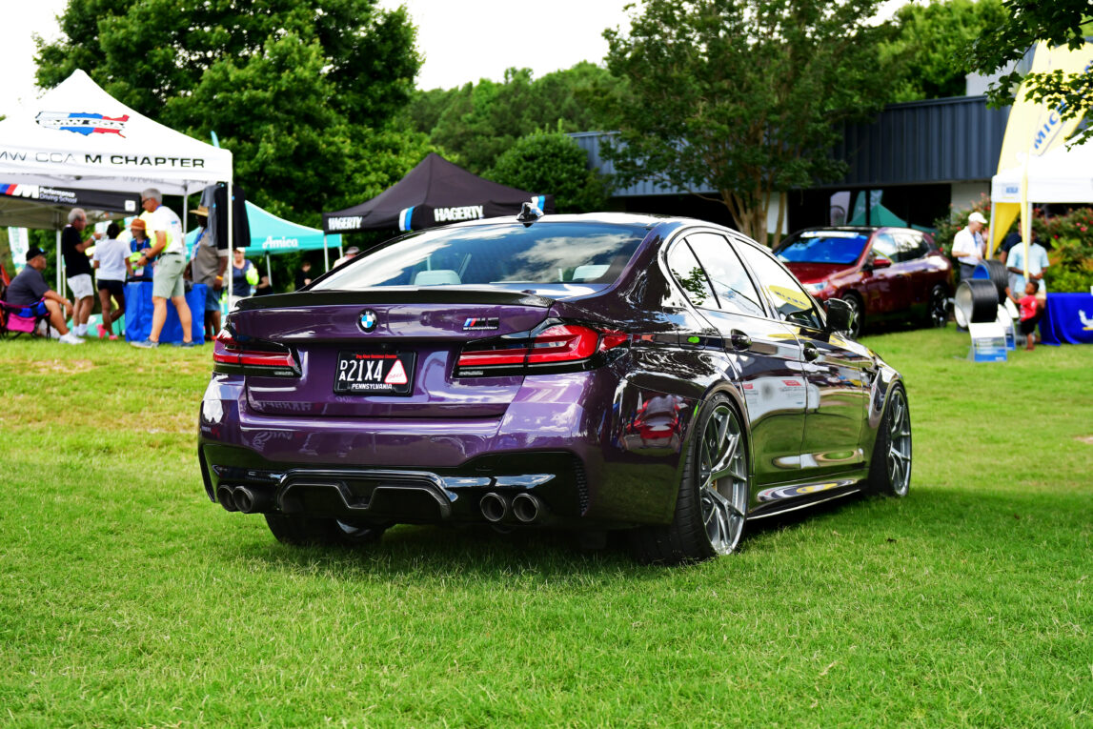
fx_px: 1594
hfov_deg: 37.8
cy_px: 364
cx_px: 546
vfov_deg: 25.8
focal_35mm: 52
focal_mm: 35
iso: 500
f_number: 2.8
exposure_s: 1/640
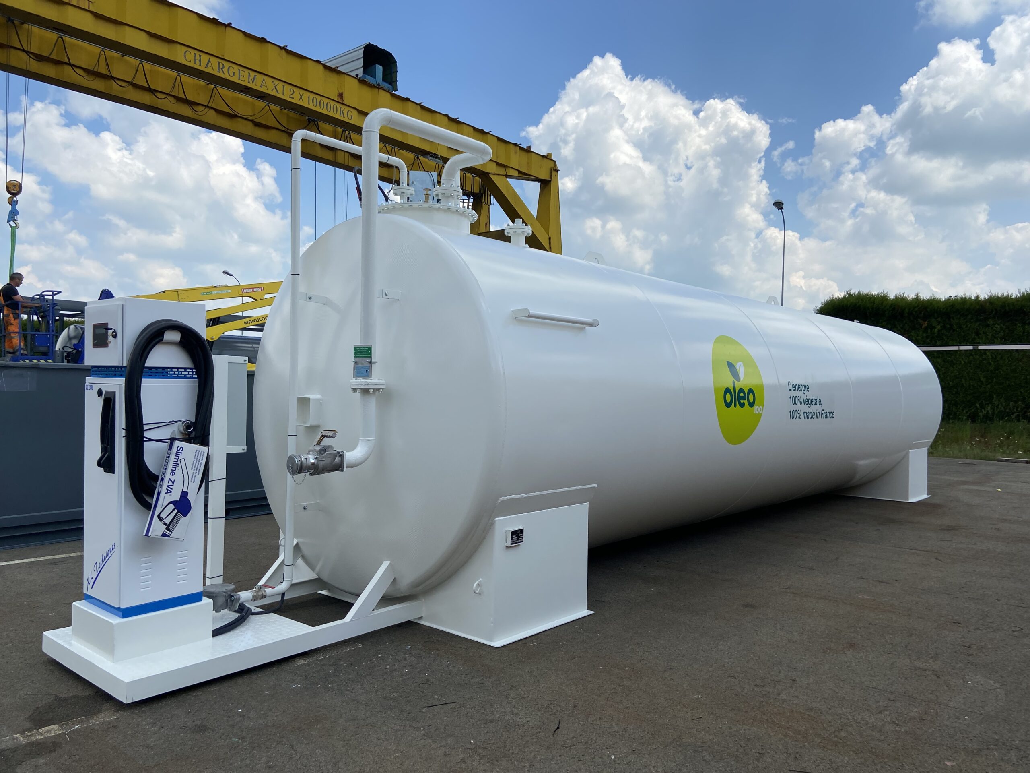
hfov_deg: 67.3
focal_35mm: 26
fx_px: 774
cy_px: 386
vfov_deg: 53.1
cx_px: 515
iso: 32
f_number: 1.8
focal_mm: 4.25
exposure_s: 1/3205
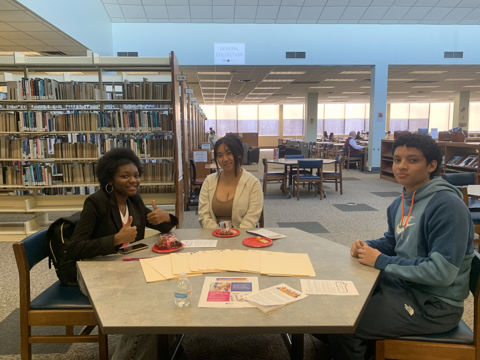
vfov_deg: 53.1
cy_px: 180
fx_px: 361
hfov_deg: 67.3
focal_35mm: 26
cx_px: 240
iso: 80
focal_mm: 4.25
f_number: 1.8
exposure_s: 1/98
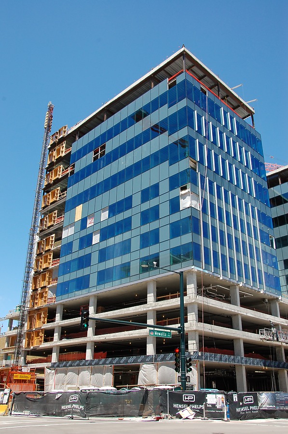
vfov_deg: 57.3
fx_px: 397
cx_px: 144
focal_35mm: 33
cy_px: 217
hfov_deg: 39.8
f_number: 10
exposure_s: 1/250
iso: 280
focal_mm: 22
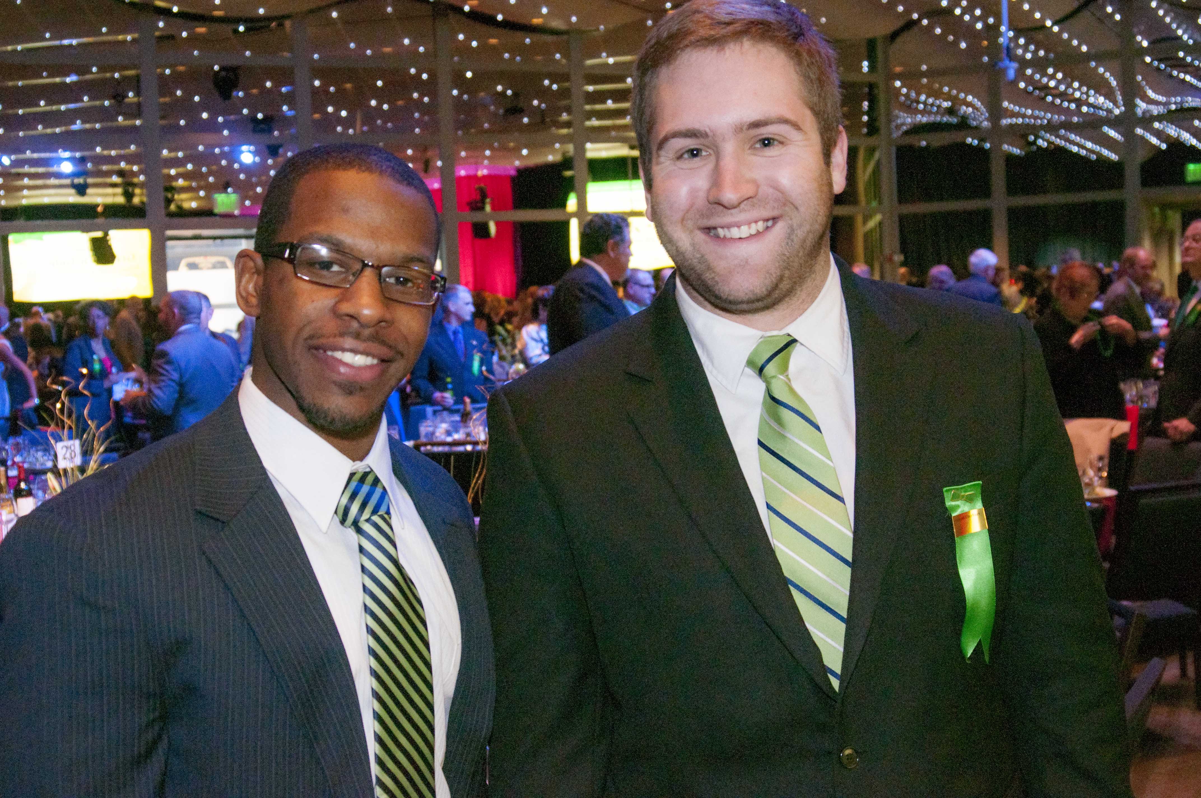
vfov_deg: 28.9
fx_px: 1549
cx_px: 600
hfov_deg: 42.4
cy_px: 399
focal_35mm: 46
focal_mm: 31
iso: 400
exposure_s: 1/60
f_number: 5
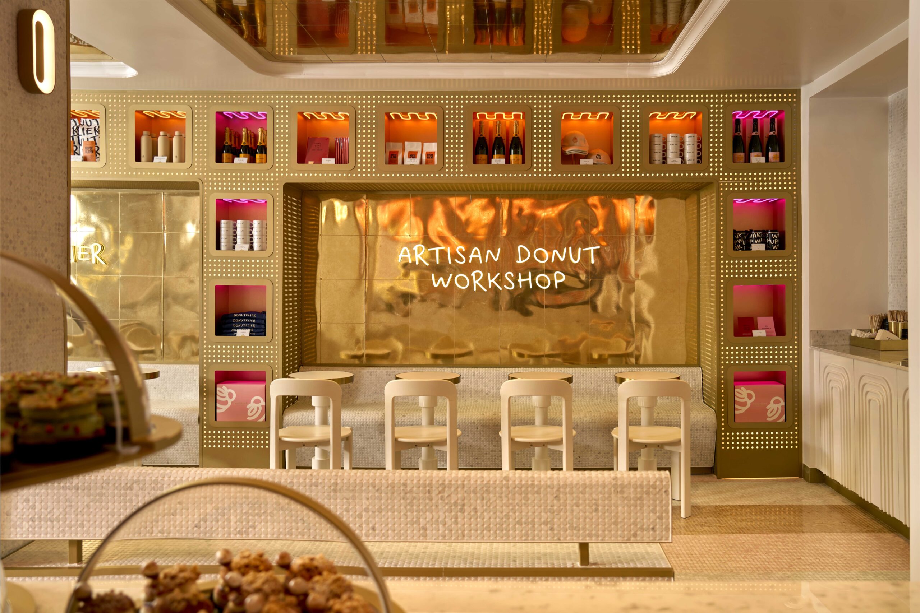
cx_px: 460
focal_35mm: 29
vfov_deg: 45.0
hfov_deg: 63.7
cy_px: 306
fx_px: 741
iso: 100
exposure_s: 1/80
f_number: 4.5
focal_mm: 29
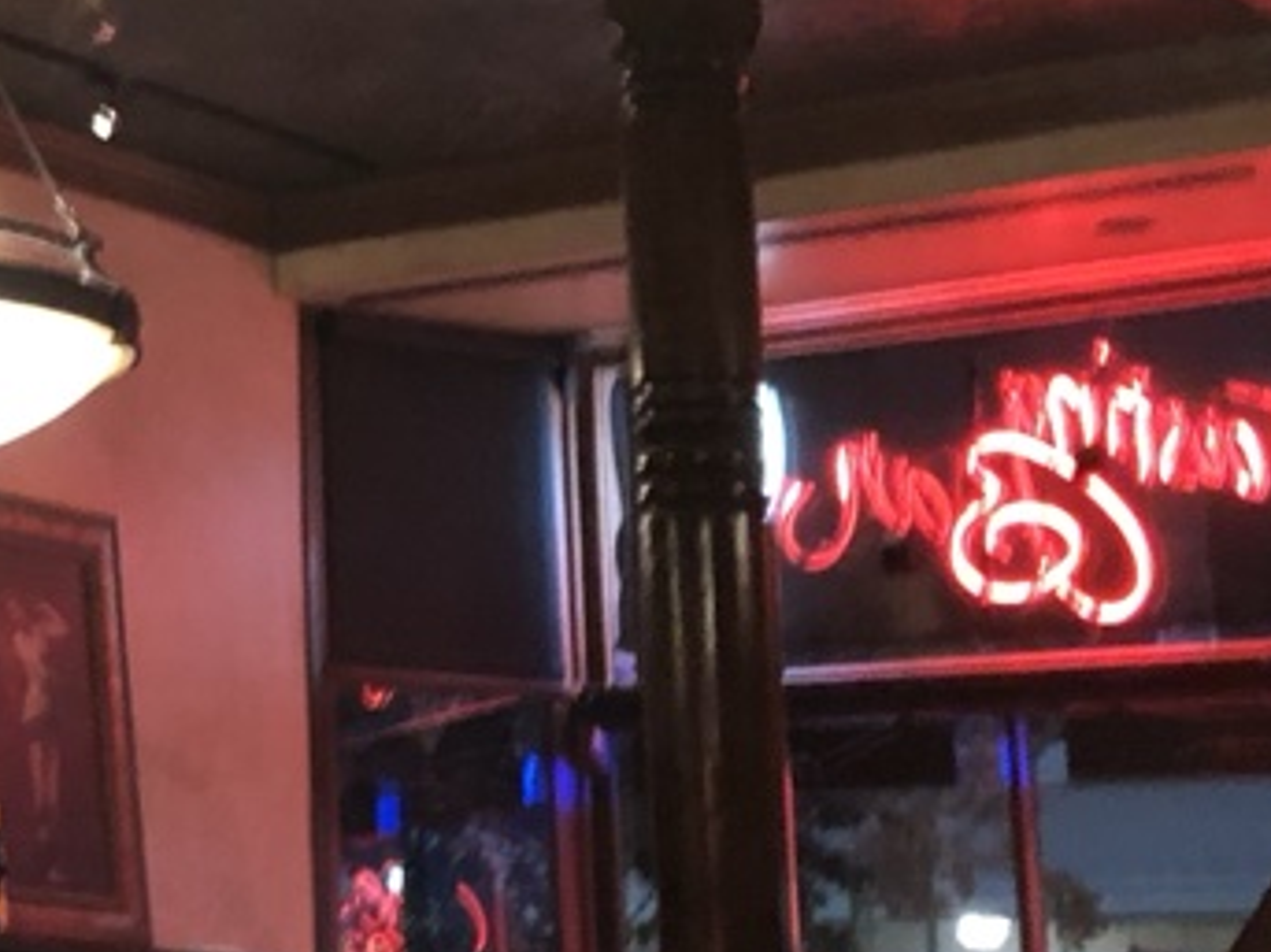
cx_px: -419
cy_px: 33
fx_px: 3597
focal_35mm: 98
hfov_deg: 18.5
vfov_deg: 14.9
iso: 100
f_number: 1.8
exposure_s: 1/4
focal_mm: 4
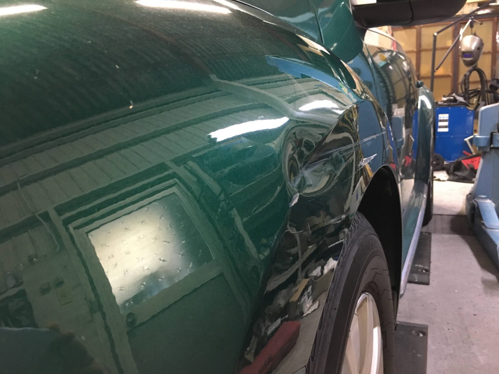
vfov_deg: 48.2
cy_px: 187
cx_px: 250
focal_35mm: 29
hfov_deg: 61.7
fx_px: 418
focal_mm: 4.15
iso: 200
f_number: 2.2
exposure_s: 1/15
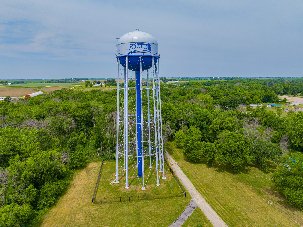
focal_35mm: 24
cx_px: 152
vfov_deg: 56.8
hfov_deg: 71.6
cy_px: 114
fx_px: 210
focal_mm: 12.29
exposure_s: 1/2500
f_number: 2.8
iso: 110
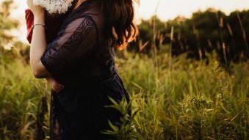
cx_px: 47
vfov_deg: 14.0
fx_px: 548
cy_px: -47
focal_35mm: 83
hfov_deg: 25.1
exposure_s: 1/1600
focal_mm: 35
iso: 125
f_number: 1.4
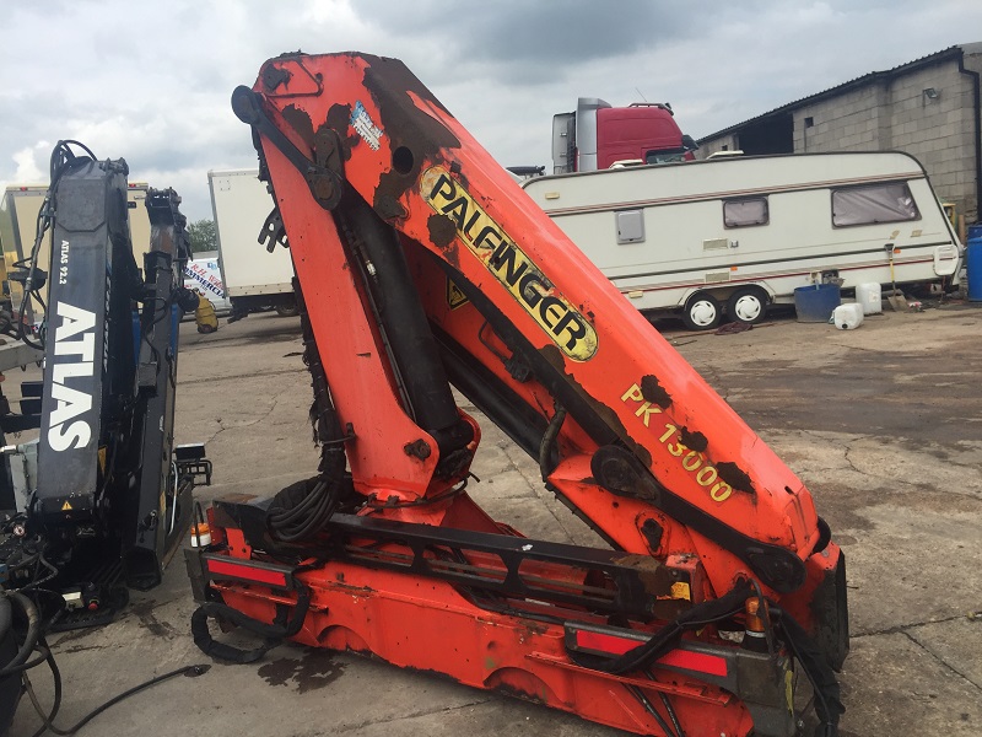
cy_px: 368
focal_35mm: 29
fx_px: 823
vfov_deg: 48.2
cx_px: 491
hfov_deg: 61.7
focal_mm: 4.15
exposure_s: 1/1721
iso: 32
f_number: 2.2
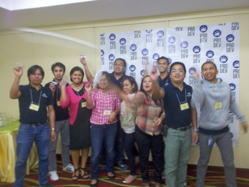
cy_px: 94
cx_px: 124
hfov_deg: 61.6
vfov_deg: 48.3
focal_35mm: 29
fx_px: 209
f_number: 3.3
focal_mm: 4.1
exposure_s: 1/8
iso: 213
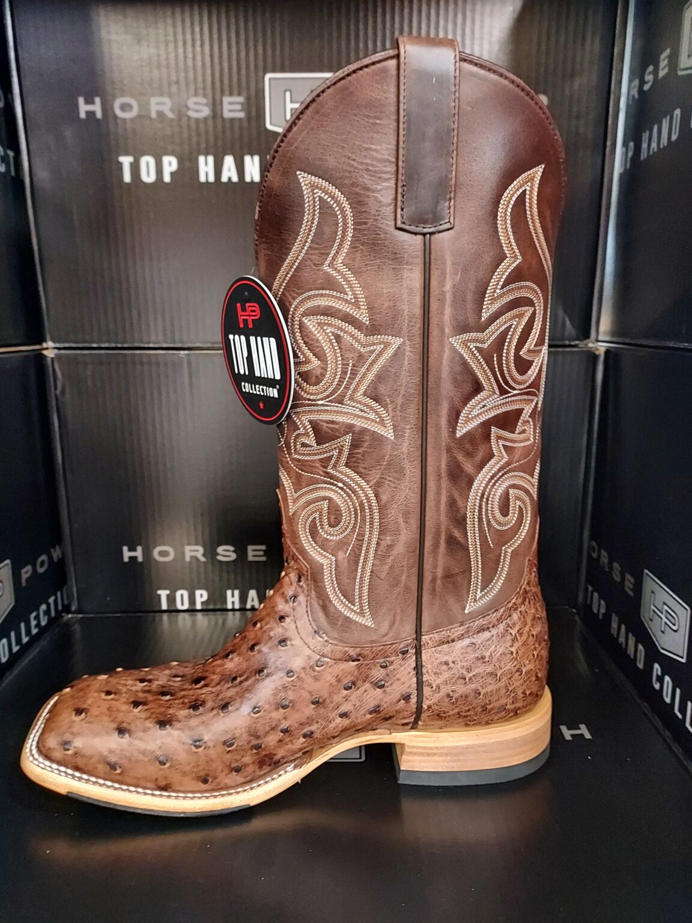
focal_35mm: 24
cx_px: 346
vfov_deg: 71.6
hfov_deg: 56.8
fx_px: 640
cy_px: 462
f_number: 1.8
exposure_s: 1/24
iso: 500
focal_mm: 4.6
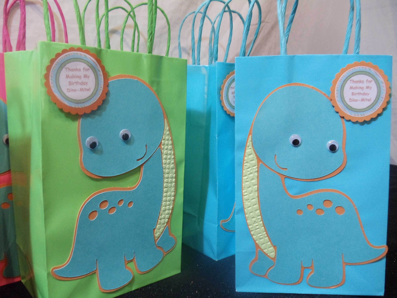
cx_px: 198
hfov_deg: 42.9
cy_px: 149
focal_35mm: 44
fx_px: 505
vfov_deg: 32.9
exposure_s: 1/15
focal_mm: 6
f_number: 3.5
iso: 400
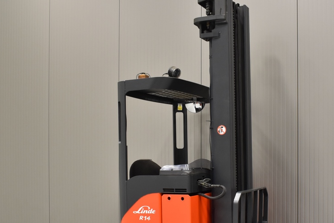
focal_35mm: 49
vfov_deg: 27.3
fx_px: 455
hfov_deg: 39.8
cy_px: 158
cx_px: 224
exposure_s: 1/20
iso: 800
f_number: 5.6
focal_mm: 20
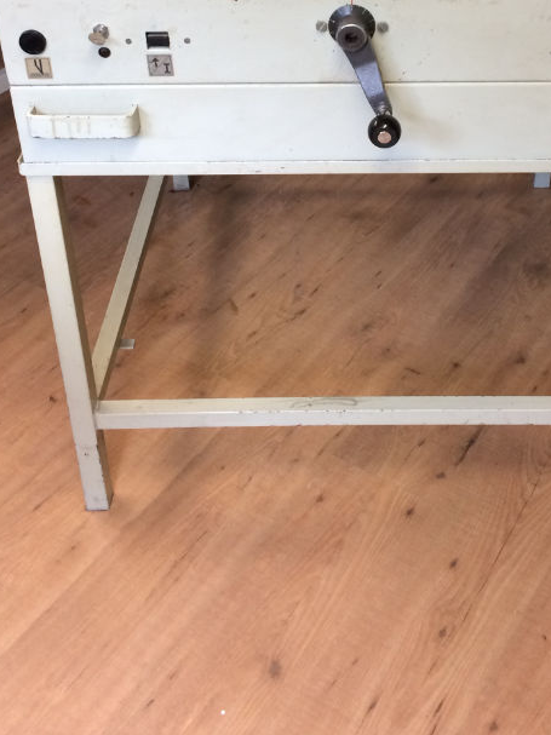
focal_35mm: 51
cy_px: 123
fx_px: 1083
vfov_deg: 36.0
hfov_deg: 28.3
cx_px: 372
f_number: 2.2
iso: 64
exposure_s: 1/33
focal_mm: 4.2
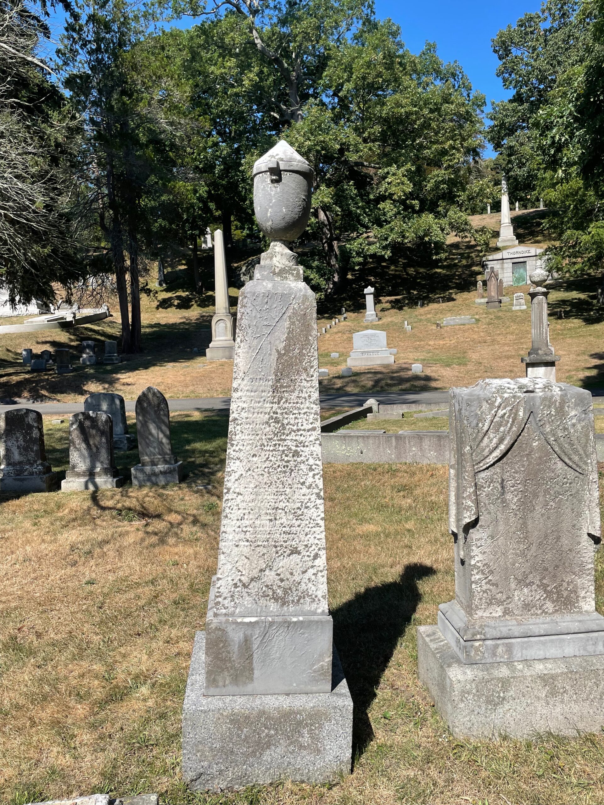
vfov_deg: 67.3
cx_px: 302
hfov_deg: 53.1
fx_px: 605
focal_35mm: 26
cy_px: 402
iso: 32
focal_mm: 4.2
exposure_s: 1/2959
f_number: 1.6
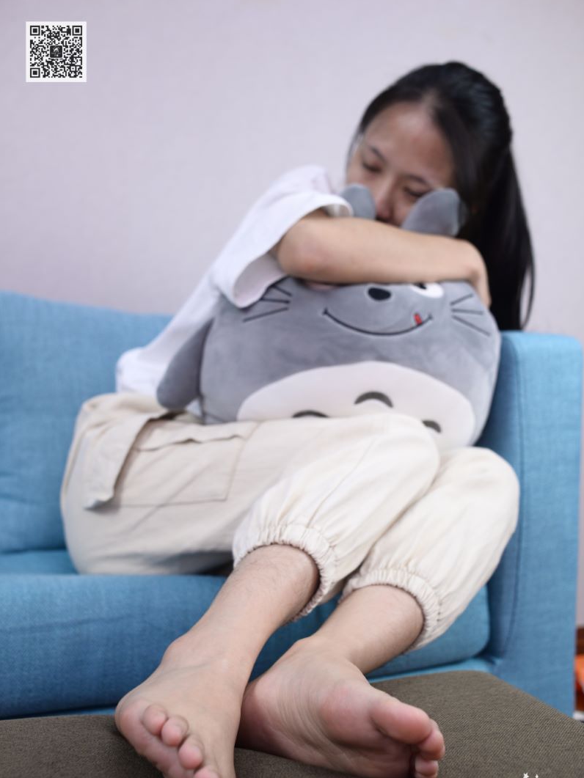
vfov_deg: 48.9
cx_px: 293
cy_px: 432
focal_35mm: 38
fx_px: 855
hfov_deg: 37.7
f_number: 5.6
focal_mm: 35
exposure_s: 1/60
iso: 640
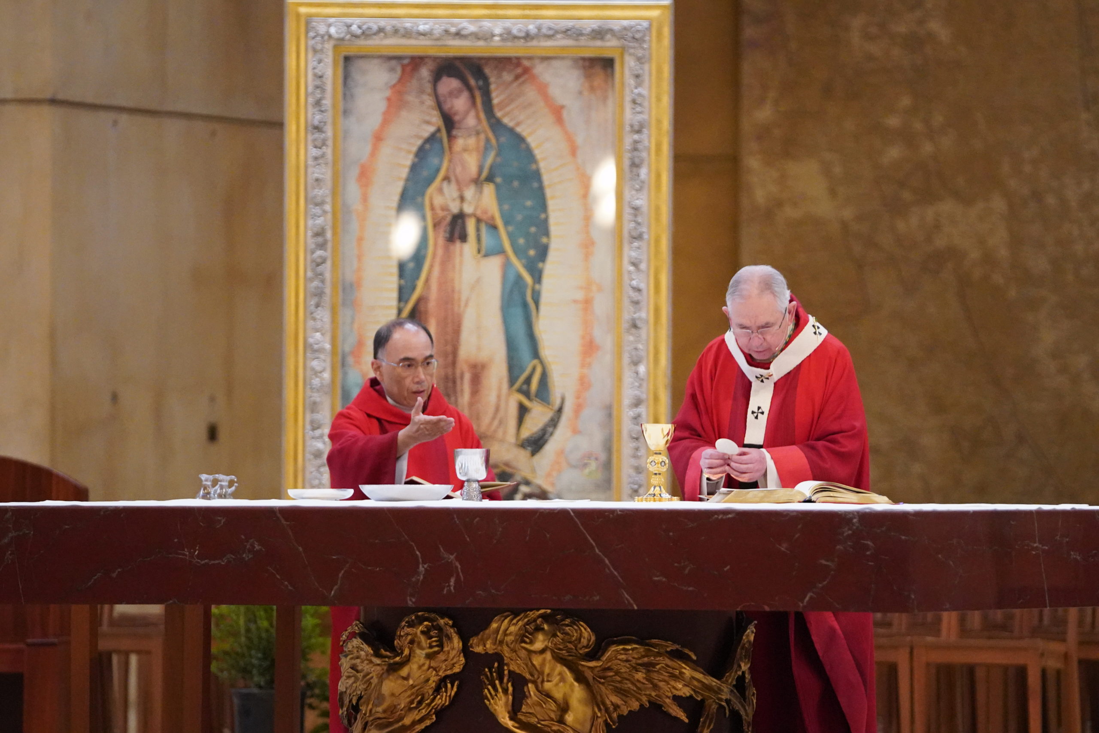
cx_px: 550
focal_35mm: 300
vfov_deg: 4.6
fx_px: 9160
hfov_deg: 6.9
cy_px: 366
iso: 6400
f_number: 2.8
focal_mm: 200
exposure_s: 1/320
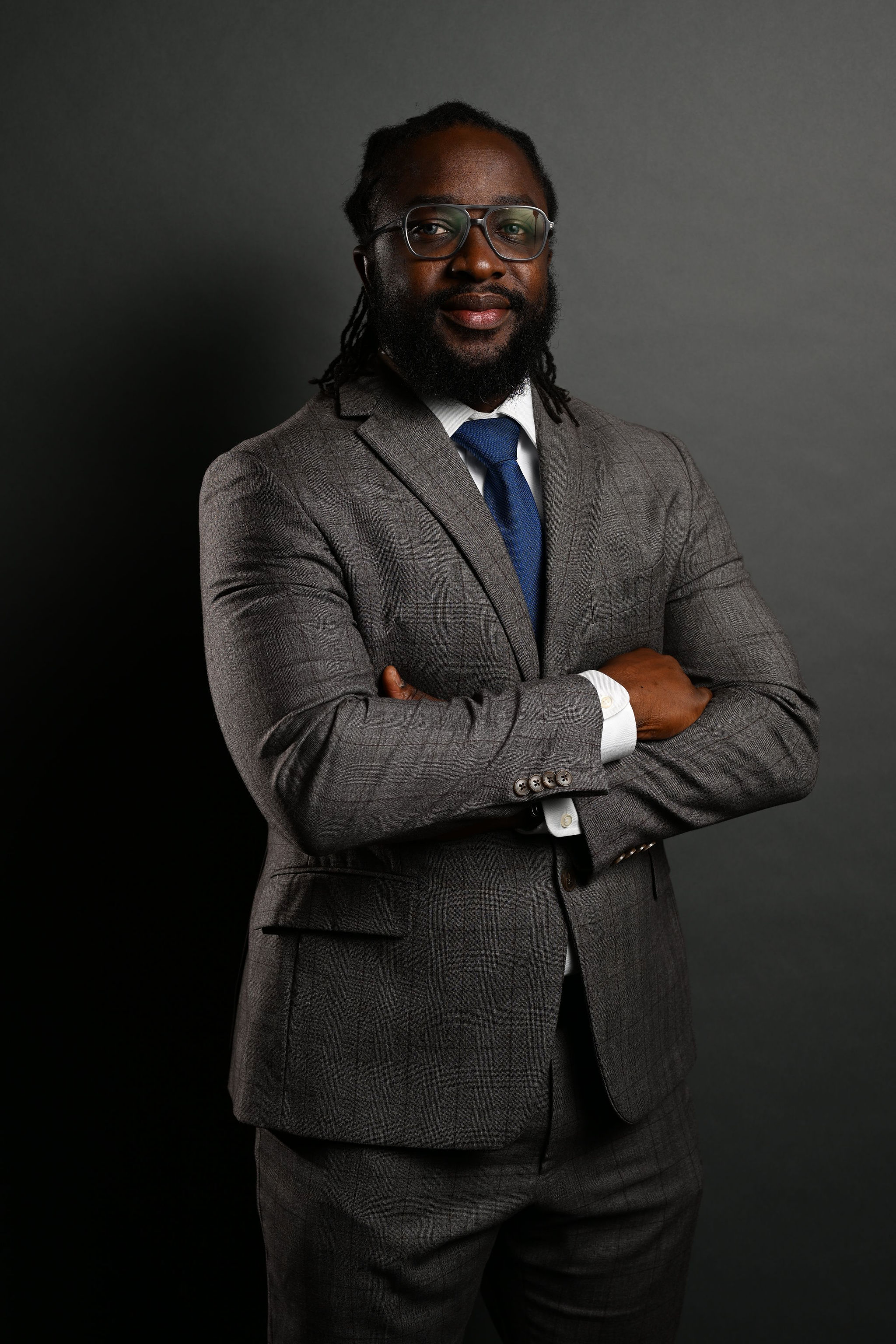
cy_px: 672
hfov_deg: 27.0
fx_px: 1867
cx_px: 448
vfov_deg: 39.6
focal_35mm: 50
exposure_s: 1/125
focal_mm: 50
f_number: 5.6
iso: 100
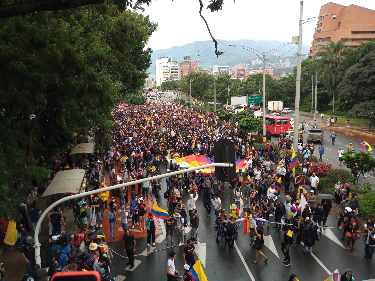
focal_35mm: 20
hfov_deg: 81.7
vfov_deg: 66.0
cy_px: 140
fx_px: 217
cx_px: 188
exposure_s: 1/417
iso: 118
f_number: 2
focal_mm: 3.54
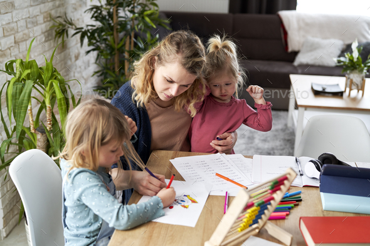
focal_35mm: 50
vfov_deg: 27.0
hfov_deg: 39.6
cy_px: 123
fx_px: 514
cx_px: 185
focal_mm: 50
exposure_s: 1/100
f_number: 2.2
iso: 400
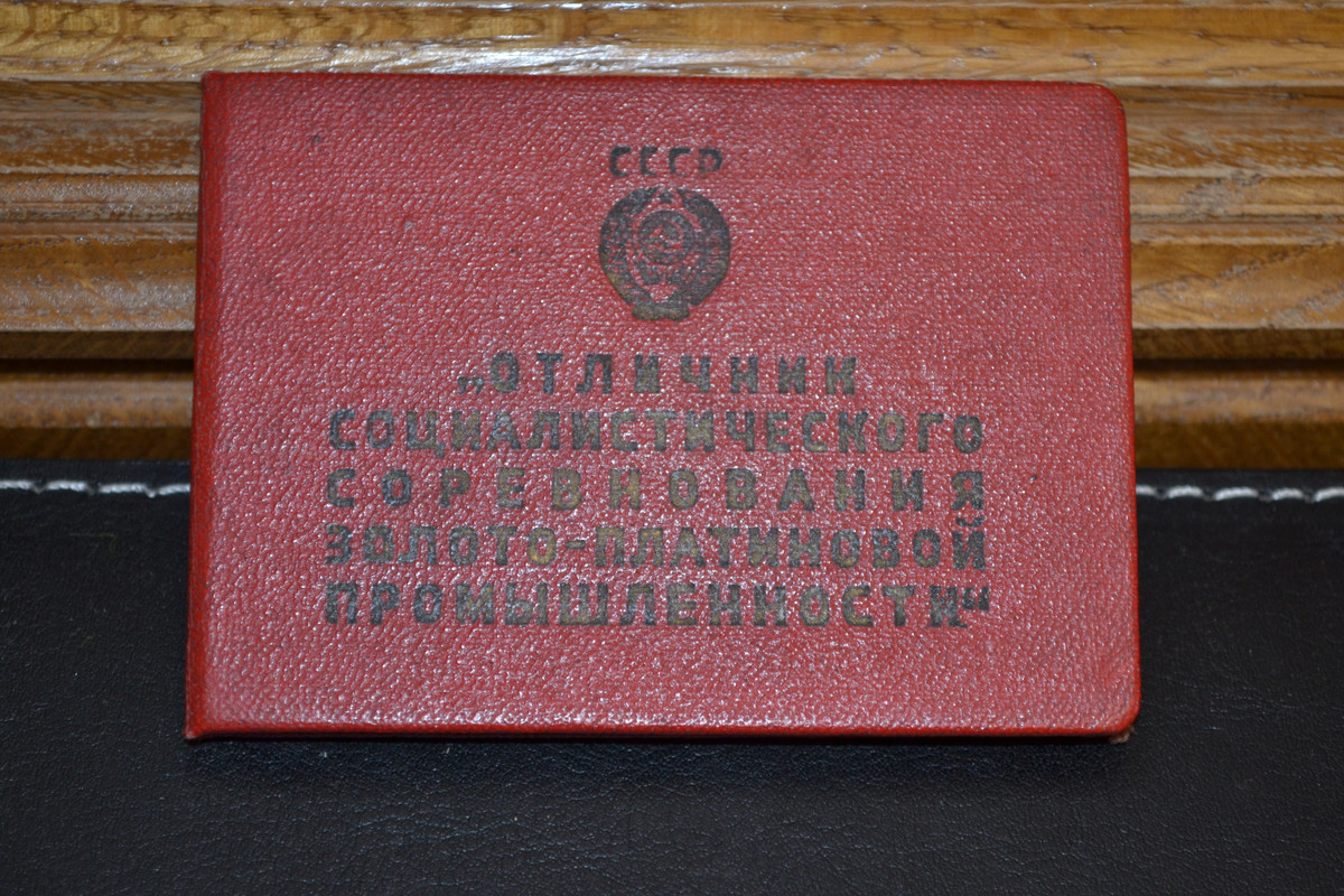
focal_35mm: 82
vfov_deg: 16.6
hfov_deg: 24.6
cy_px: 448
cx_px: 672
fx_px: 3080
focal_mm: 55
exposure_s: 1/30
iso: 450
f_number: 5.6
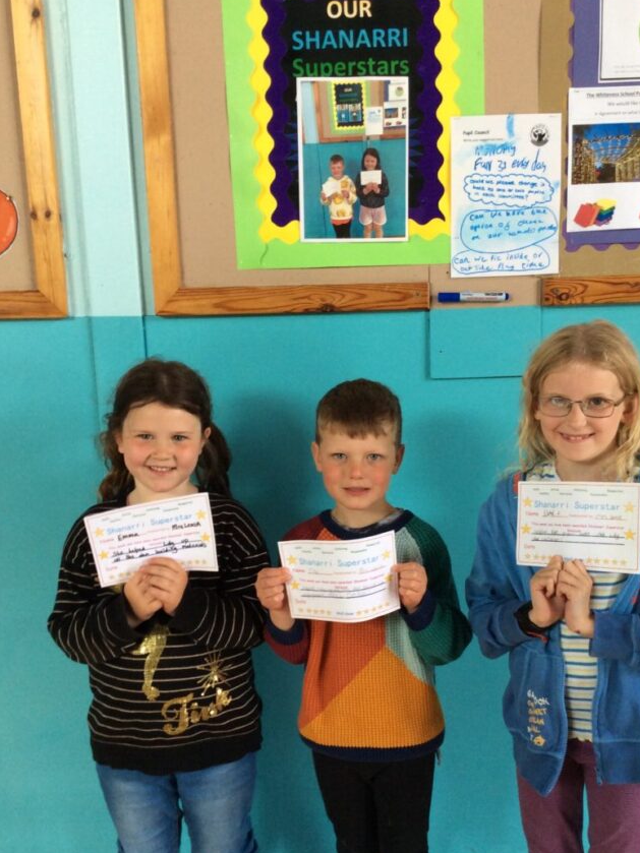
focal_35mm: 39
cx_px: 355
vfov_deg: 47.8
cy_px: 475
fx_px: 962
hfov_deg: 36.8
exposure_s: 1/25
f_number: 2.4
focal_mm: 3.3
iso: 50
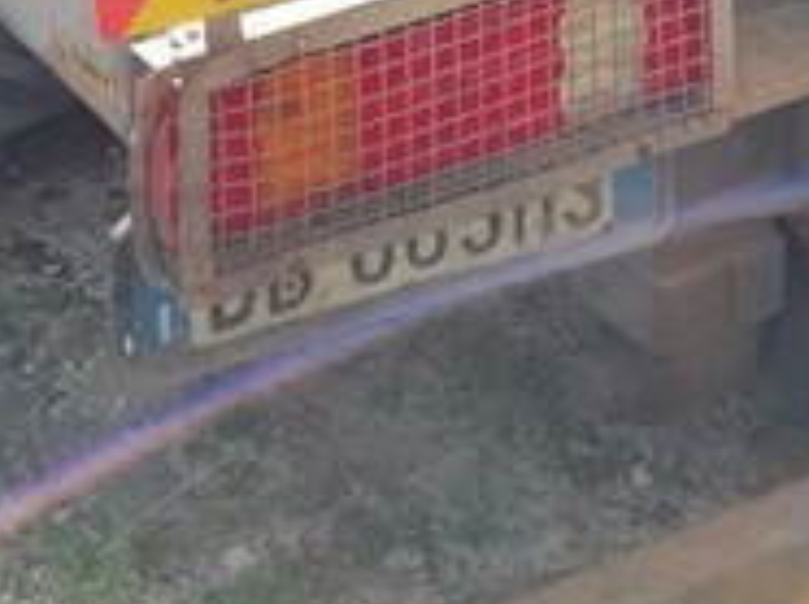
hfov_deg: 23.3
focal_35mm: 84
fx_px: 1961
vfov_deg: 15.9
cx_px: 496
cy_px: -335
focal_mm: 3.21
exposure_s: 1/329
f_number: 2.2
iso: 50
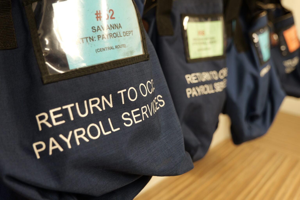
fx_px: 342
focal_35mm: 41
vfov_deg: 32.6
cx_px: 150
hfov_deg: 47.4
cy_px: 100
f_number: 4
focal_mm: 41
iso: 1250
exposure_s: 1/60
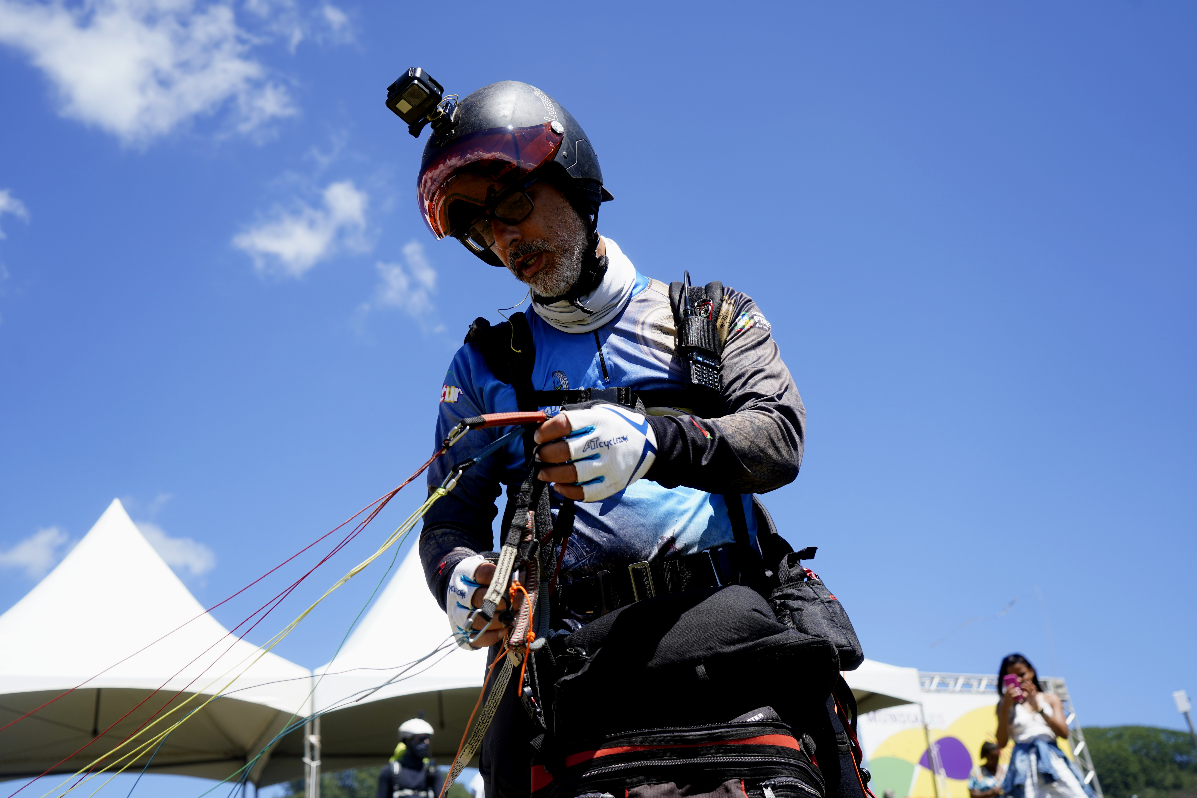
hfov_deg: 57.2
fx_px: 1097
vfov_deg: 40.0
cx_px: 598
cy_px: 399
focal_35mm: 33
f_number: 4.5
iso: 100
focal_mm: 33
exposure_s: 1/500
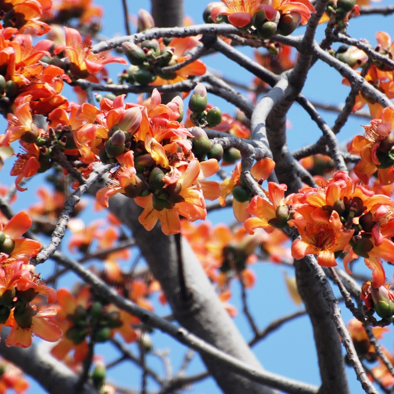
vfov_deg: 2.6
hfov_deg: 2.6
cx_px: 245
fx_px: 8615
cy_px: 177
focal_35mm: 669
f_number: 5.6
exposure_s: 1/500
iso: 200
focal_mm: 300
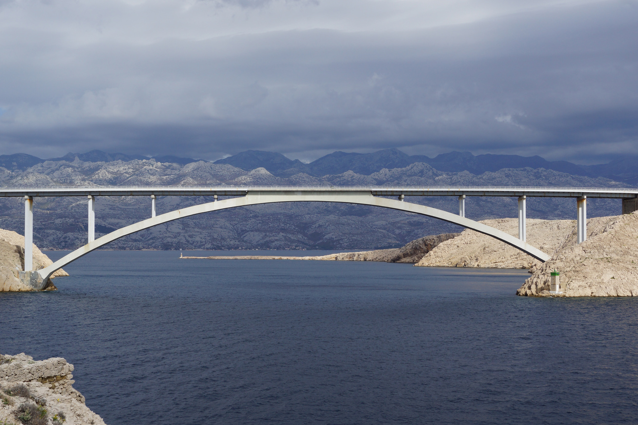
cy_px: 231
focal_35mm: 47
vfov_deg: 28.6
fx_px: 833
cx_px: 304
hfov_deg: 41.9
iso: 100
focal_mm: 26
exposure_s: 1/250
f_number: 13
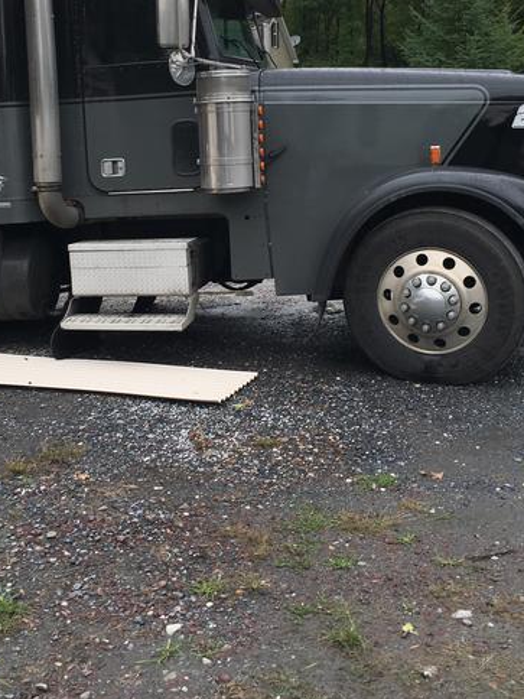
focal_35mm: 46
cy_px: 220
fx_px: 928
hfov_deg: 31.4
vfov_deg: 40.6
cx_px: 212
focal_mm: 4.15
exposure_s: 1/218
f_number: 2.2
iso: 25
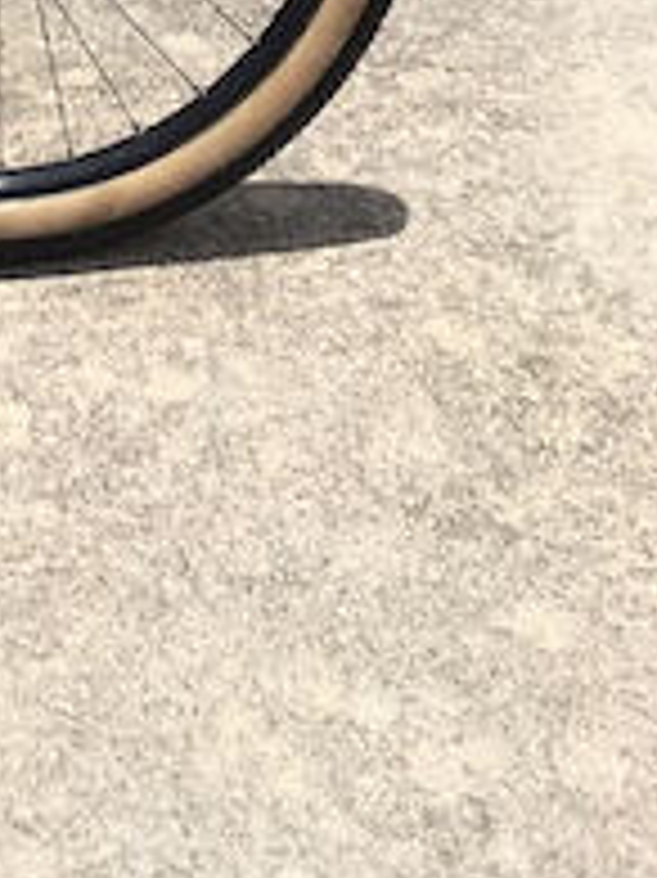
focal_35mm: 119
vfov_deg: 14.6
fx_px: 3015
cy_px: -684
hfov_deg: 11.4
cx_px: -594
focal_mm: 4.15
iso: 25
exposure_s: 1/1876
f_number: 2.2
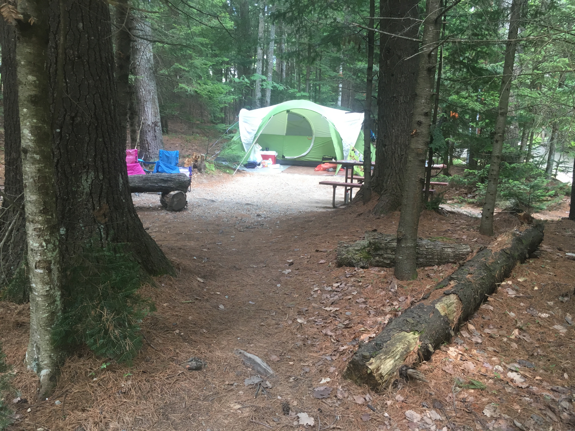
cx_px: 288
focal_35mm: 29
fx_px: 482
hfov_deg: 61.7
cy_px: 216
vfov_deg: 48.2
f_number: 2.2
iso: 64
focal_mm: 4.15
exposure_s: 1/30
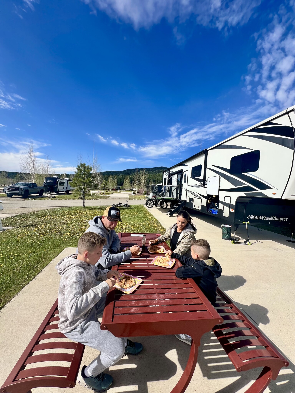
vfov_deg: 106.2
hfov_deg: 89.9
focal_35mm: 13
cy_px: 196
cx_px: 148
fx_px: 148
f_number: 1.8
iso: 32
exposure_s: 1/1597
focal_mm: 1.57
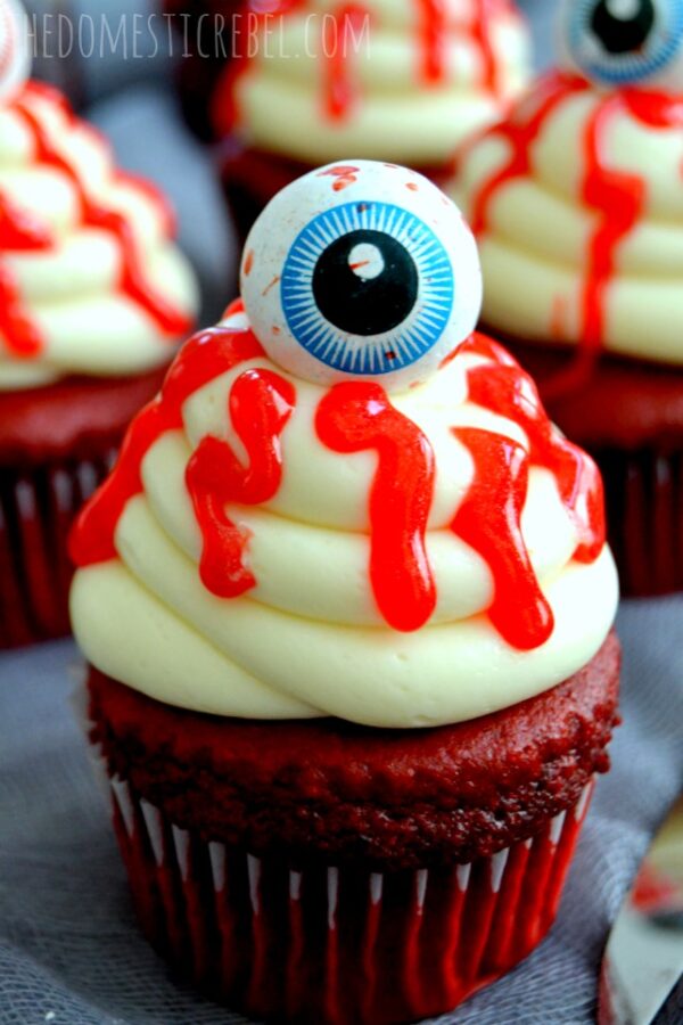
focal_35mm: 75
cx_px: 342
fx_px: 2134
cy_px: 512
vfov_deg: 27.0
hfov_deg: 18.2
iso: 1600
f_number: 5.6
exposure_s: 1/50
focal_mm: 50
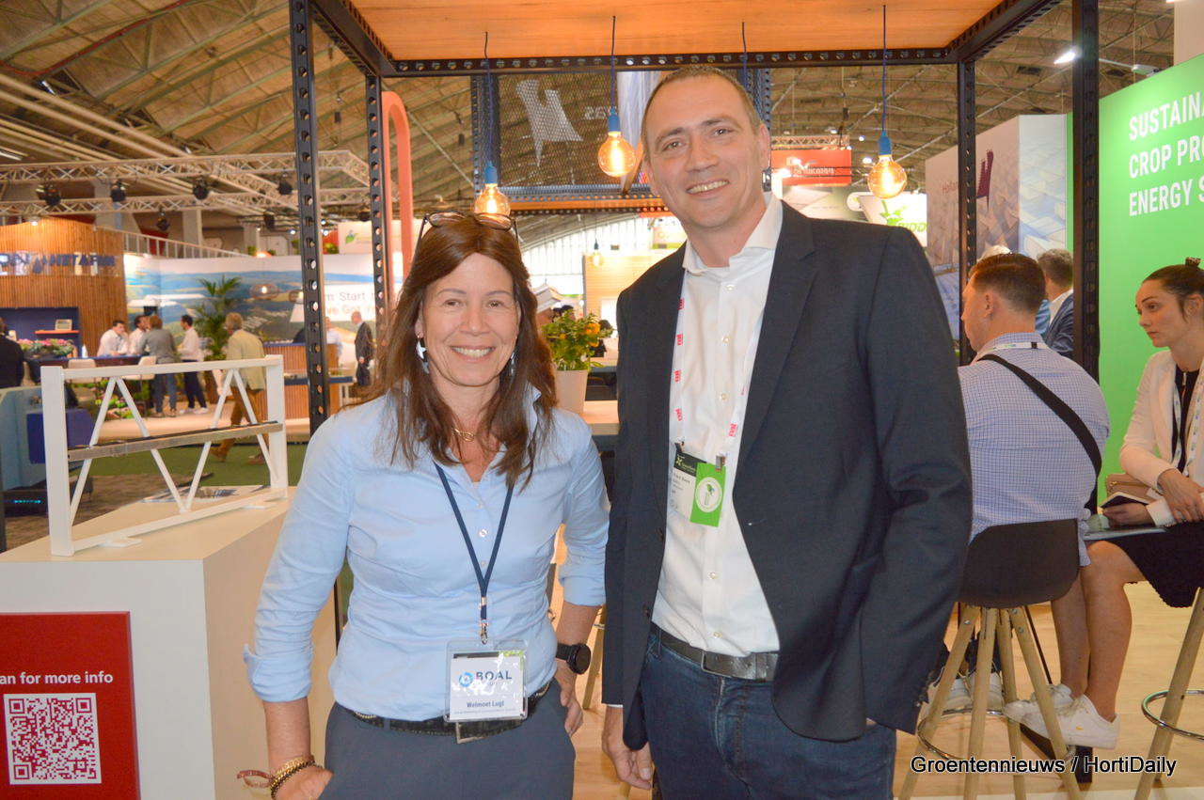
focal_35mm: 30
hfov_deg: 62.0
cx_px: 602
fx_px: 1002
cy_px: 400
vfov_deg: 43.5
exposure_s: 1/160
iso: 720
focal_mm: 20
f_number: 3.5
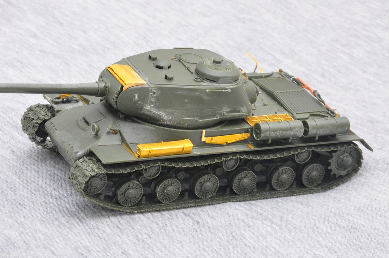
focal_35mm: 158
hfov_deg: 13.1
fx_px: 1700
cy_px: 129
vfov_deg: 8.7
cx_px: 194
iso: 3200
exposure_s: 1/200
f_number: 22
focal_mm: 105
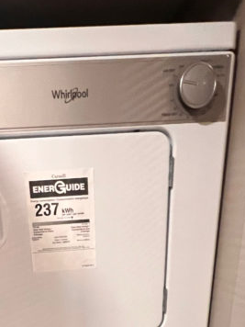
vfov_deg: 35.6
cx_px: 66
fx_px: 368
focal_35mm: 39
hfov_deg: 36.1
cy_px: 406
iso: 500
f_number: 1.8
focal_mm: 1.57
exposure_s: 1/60
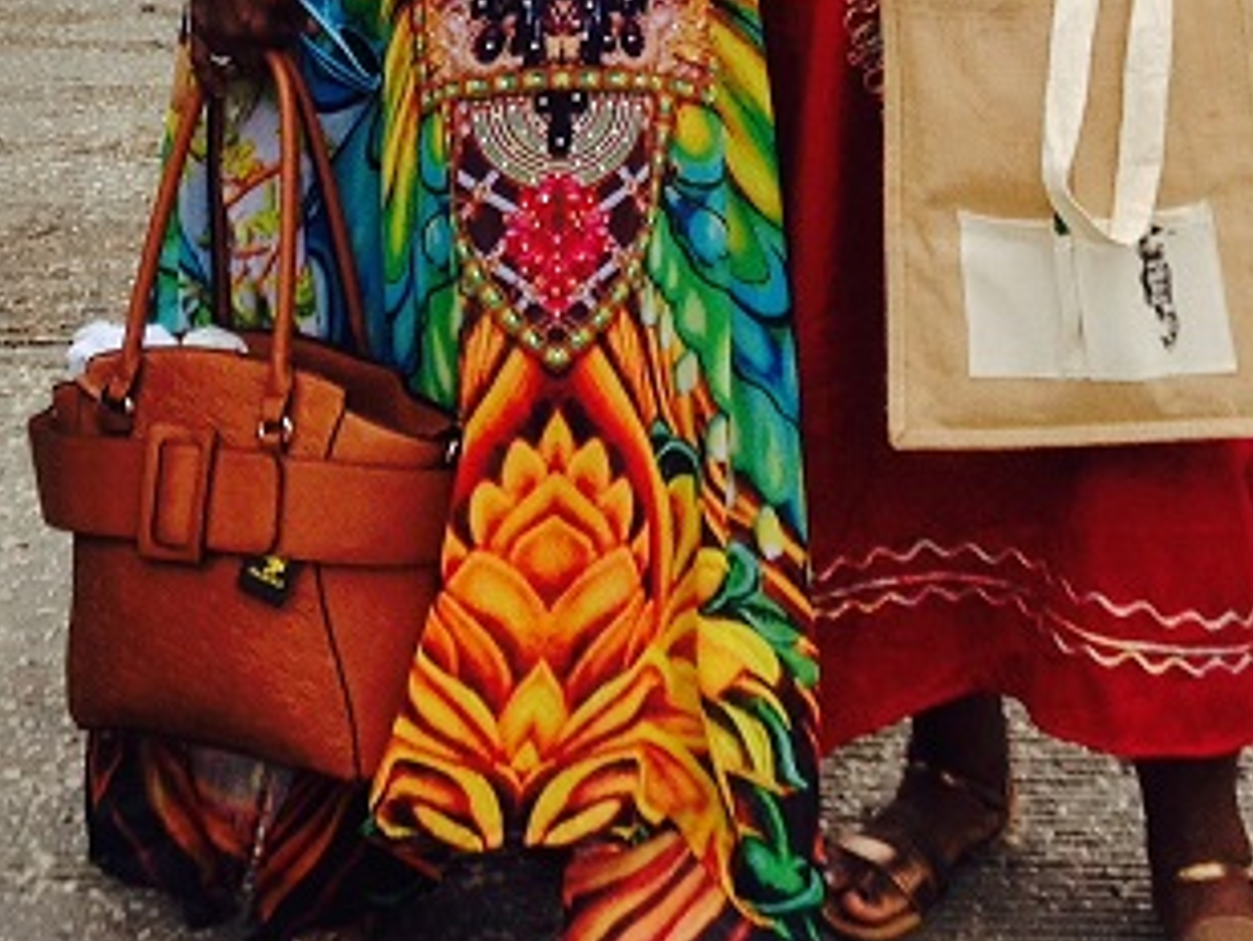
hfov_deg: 16.9
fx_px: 4200
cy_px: -333
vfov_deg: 12.3
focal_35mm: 116
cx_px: 320
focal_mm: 4.28
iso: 50
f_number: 2.4
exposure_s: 1/428
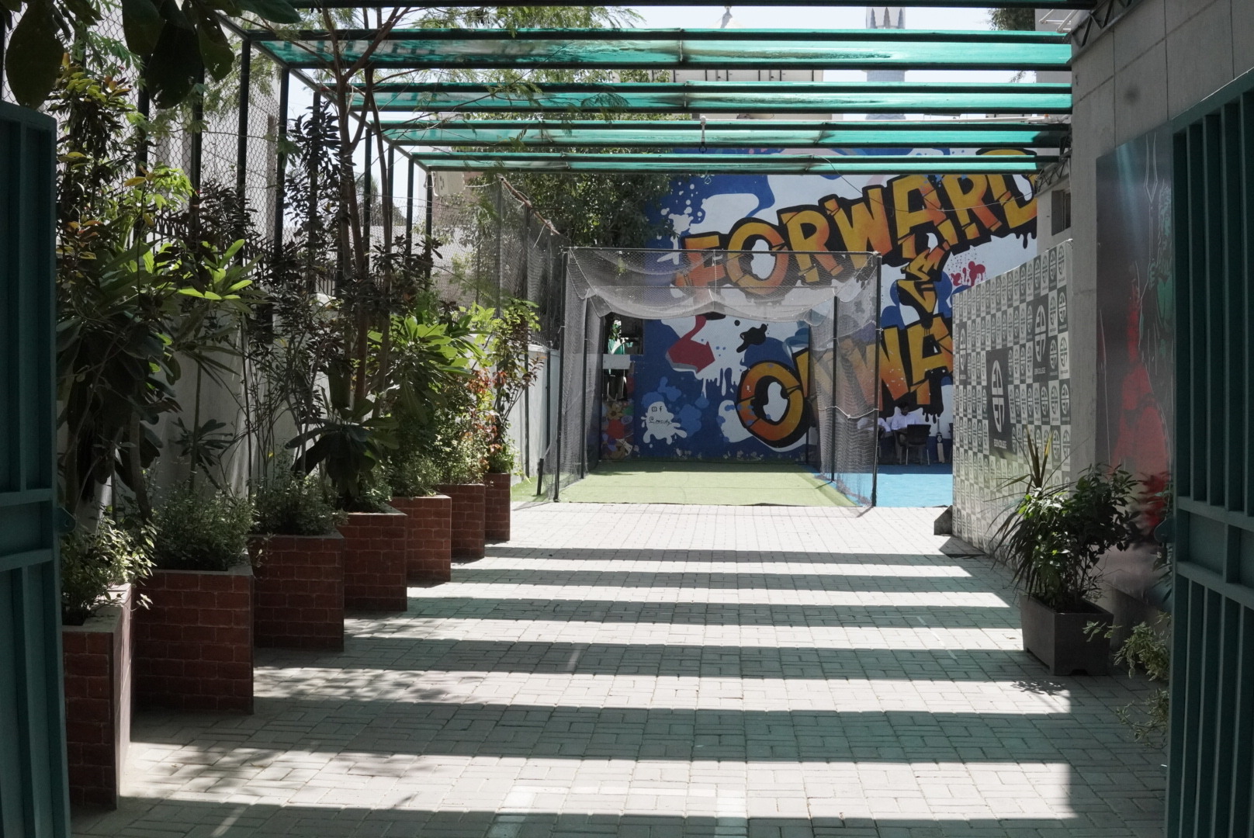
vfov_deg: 29.9
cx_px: 627
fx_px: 1569
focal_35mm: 45
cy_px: 419
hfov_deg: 43.6
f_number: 13
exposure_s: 1/2000
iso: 3200
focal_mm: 30
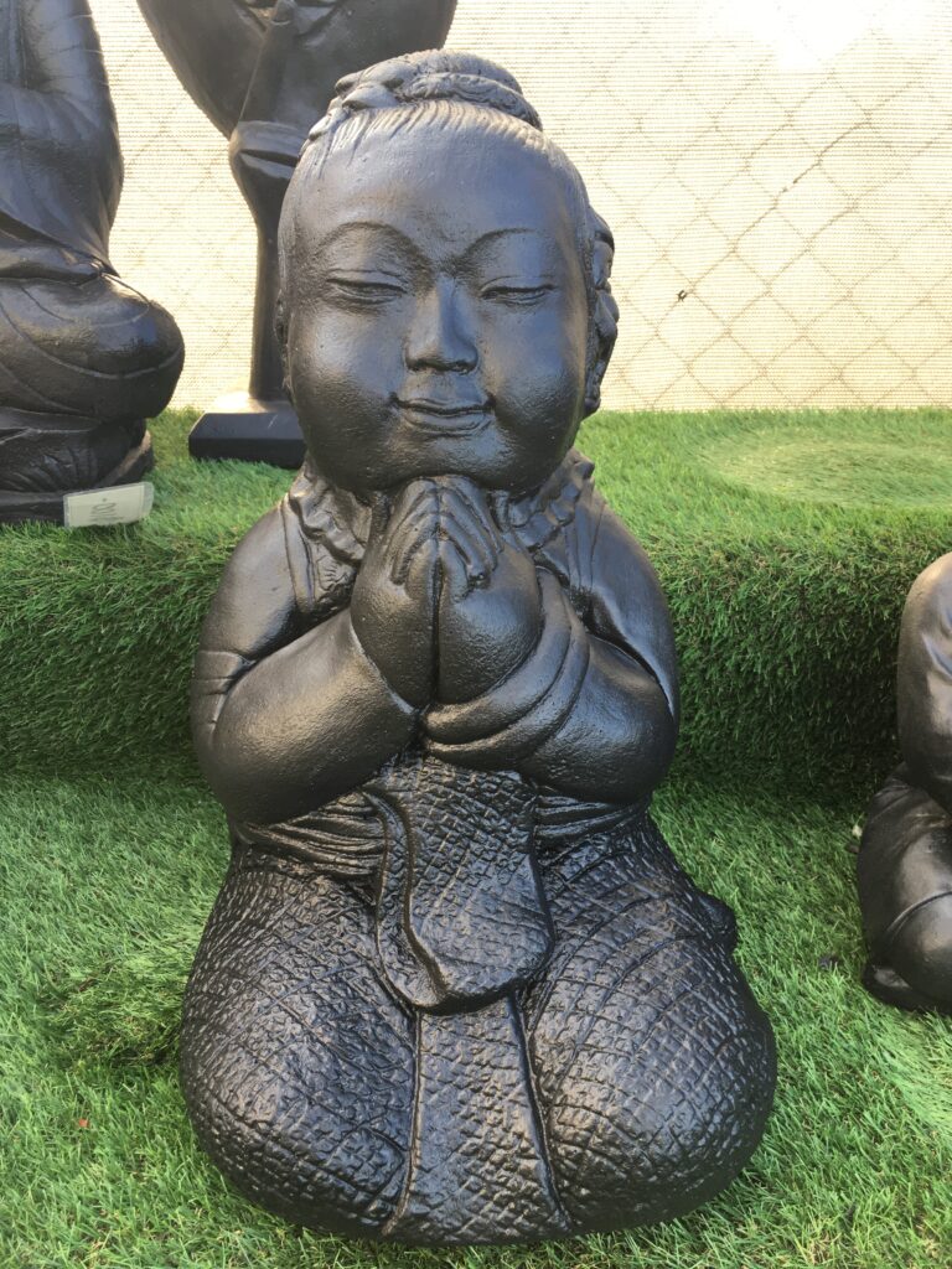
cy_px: 634
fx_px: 1063
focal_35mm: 29
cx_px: 476
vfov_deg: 61.7
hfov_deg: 48.2
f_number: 2.2
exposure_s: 1/100
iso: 40
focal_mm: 4.15
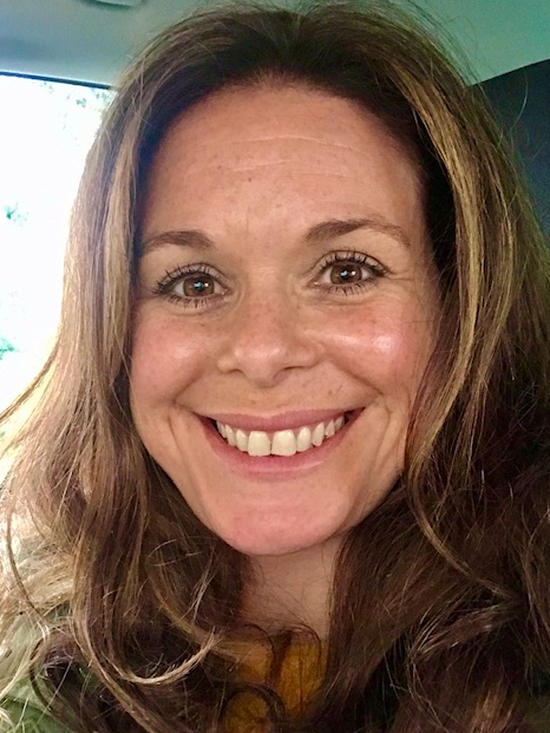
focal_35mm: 33
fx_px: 699
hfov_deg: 43.0
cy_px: 360
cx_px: 281
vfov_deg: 55.3
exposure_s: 1/15
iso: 250
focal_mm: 2.87
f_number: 2.2
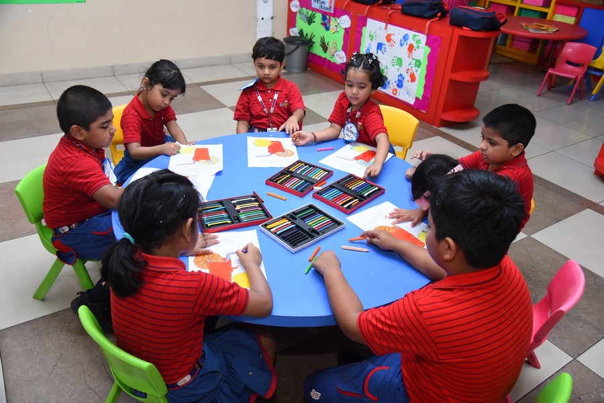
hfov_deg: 65.5
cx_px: 302
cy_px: 202
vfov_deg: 46.4
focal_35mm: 28
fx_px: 470
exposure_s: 1/200
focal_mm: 28
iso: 2000
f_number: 4.5
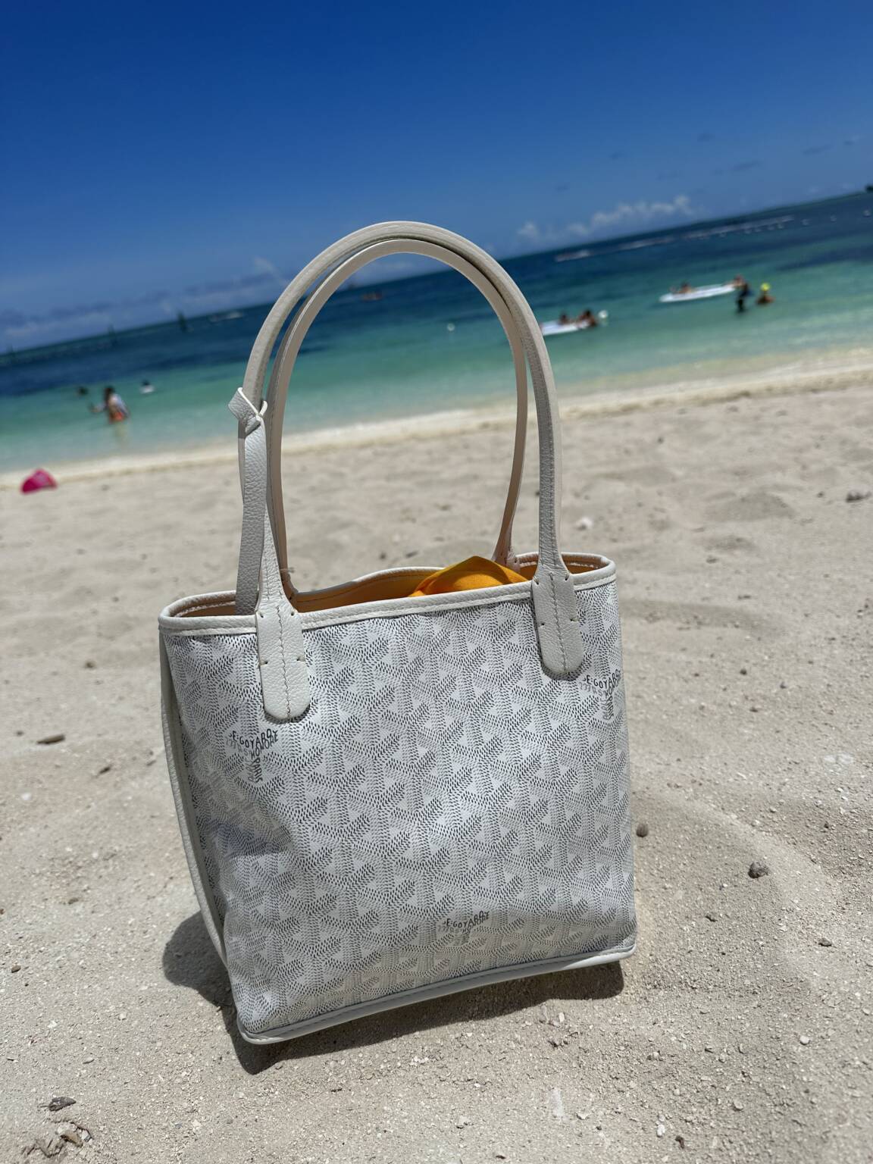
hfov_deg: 56.8
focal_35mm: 24
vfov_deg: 71.6
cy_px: 582
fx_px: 807
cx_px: 436
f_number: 1.78
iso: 80
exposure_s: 1/15625
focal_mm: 6.86
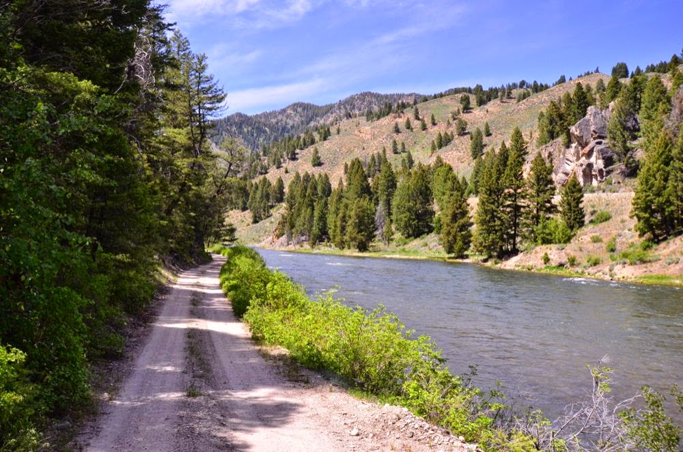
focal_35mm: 36
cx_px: 342
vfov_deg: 36.7
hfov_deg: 53.2
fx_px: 681
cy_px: 226
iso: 800
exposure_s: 1/320
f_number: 9
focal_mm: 24
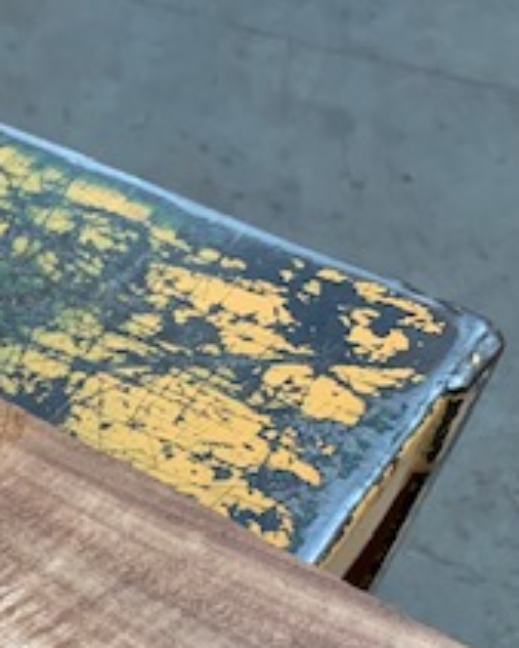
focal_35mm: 77
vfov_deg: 23.6
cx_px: -322
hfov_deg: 17.4
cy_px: 660
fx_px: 1477
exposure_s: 1/117
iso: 100
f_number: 1.8
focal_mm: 4.25
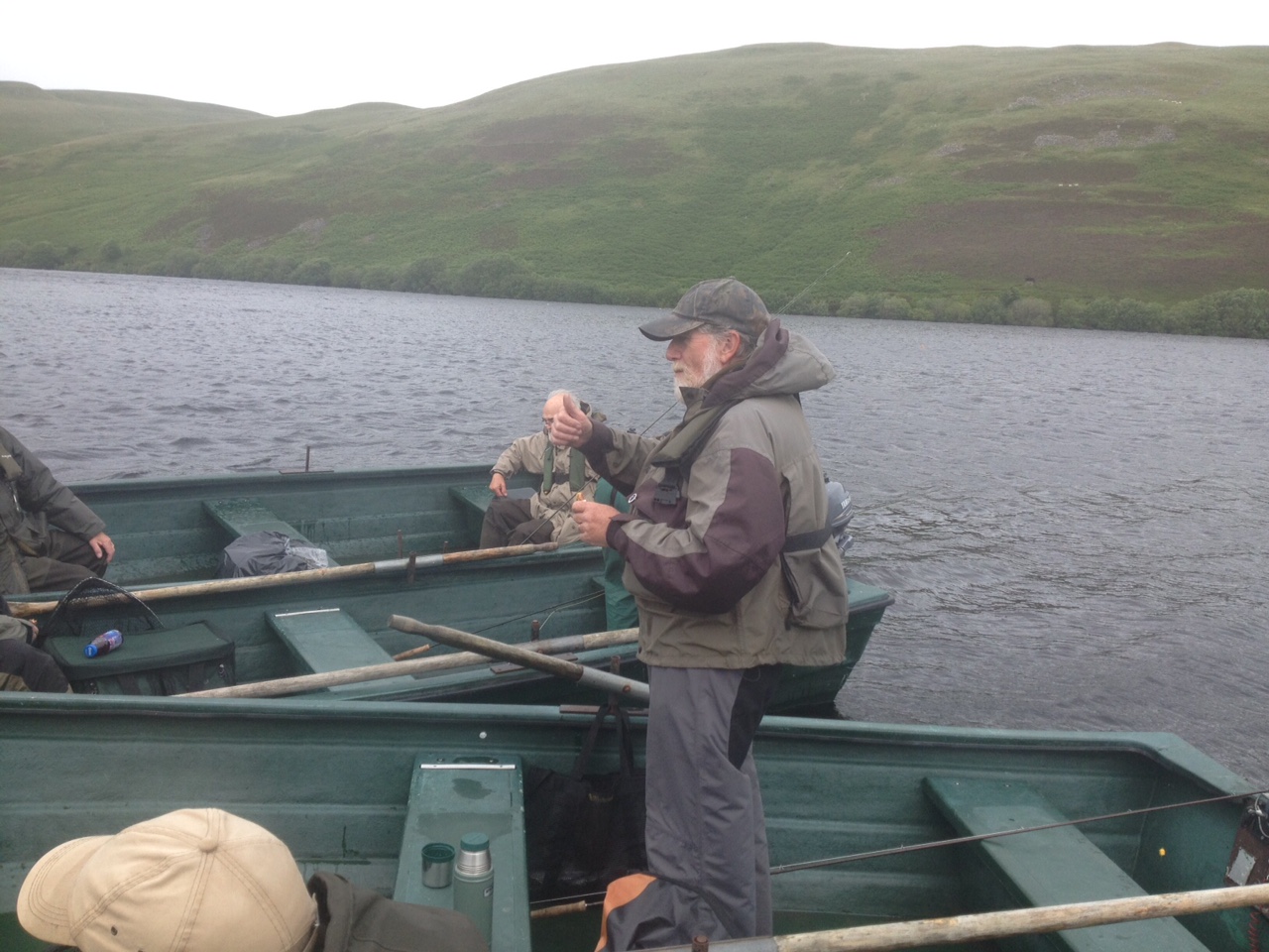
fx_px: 1283
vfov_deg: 40.7
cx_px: 634
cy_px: 476
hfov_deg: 52.6
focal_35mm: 35
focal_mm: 4.28
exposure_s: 1/484
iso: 50
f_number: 2.4
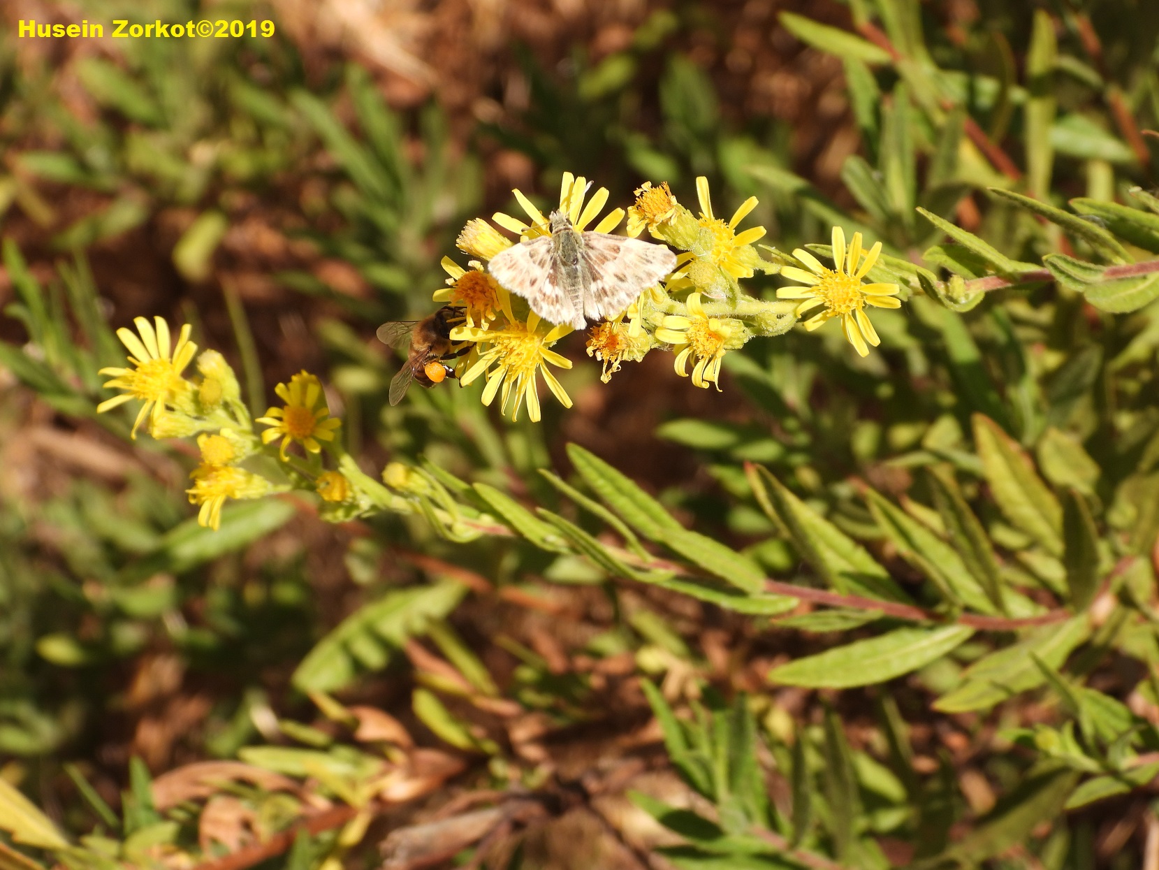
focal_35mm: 115
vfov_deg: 12.9
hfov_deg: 17.1
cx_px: 580
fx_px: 3851
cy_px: 435
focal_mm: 20.7
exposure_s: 1/800
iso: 100
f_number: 4
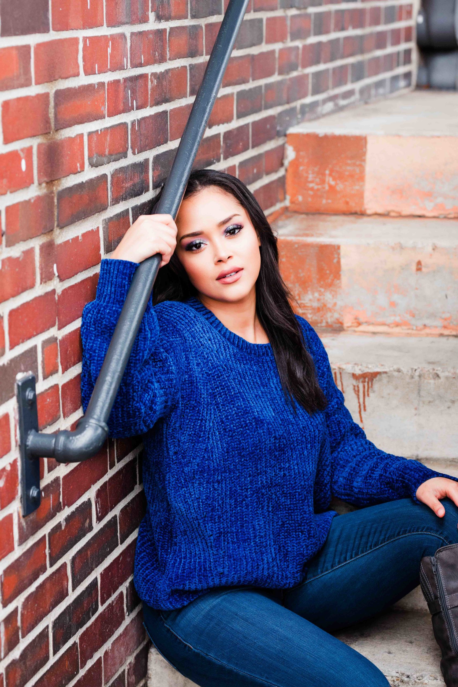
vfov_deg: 23.9
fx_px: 1620
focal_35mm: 85
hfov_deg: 16.1
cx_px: 229
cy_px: 344
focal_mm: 85
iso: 2200
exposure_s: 1/200
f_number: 4.5
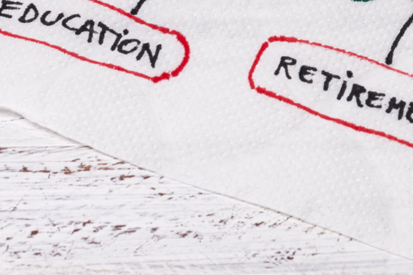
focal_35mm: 158
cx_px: 330
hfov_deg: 13.0
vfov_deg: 8.5
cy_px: -122
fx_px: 1807
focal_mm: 35
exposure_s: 1/160
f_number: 7.1
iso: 100
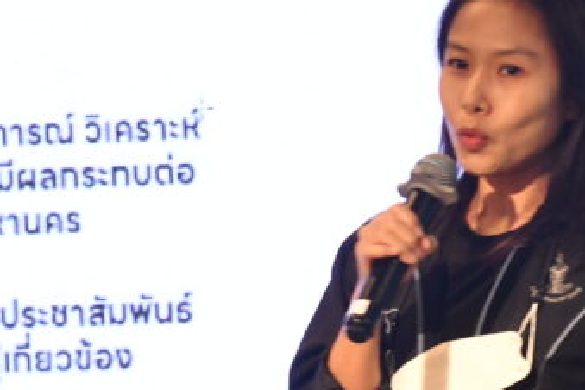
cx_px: 186
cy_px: 335
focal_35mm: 637
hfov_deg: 3.2
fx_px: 10350
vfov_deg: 2.2
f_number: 8
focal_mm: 200
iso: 1600
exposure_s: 1/30
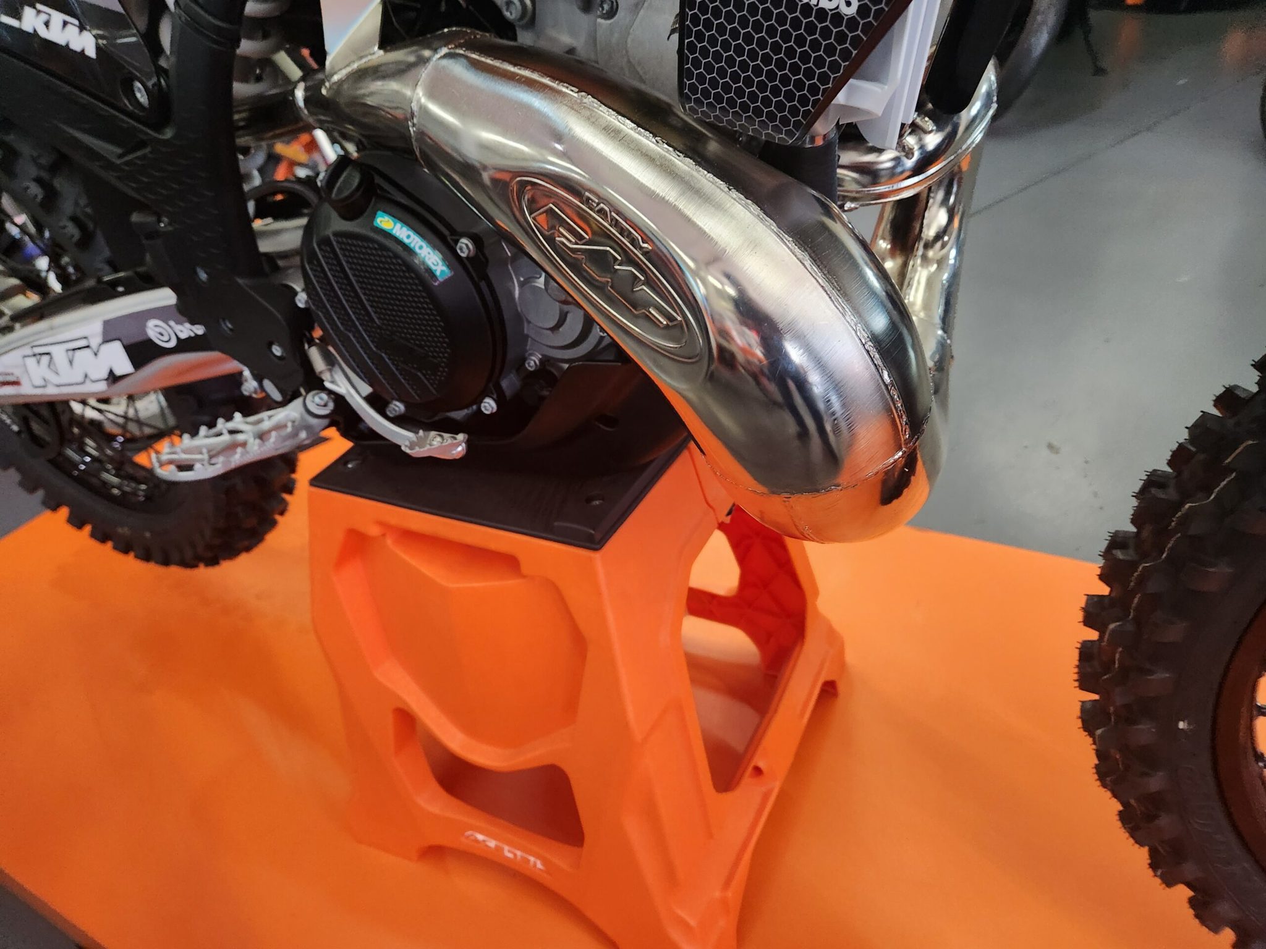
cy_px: 474
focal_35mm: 23
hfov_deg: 73.9
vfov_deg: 58.9
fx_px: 841
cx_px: 633
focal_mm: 5.4
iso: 640
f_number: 1.8
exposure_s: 1/100
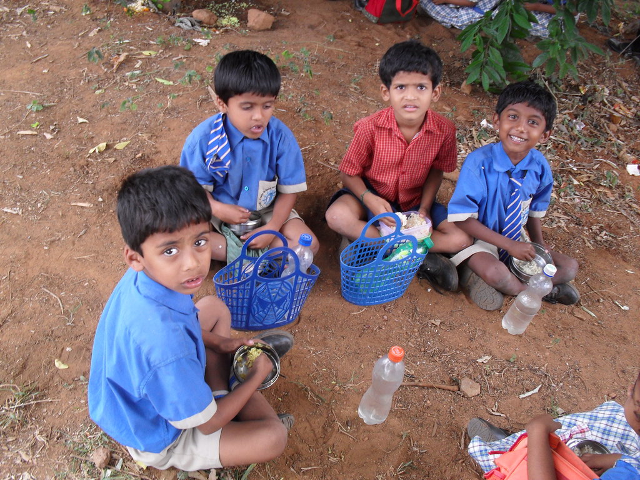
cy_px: 240
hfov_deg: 52.6
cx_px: 320
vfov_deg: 40.7
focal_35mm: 35
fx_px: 647
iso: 100
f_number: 3.2
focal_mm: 6.3
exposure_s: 1/90
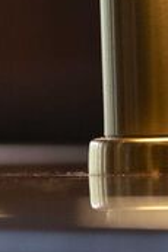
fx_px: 10205
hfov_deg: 0.9
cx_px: 136
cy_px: 108
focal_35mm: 1455
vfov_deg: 1.4
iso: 1000
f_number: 2.8
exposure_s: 1/320
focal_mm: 140
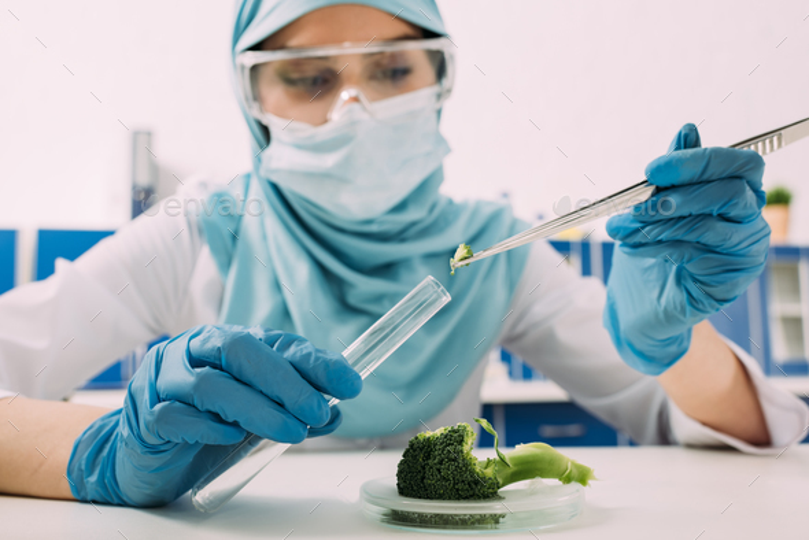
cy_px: 270
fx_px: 787
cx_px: 404
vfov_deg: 37.9
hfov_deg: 54.4
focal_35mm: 35
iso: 160
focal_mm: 35
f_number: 5
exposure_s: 1/200
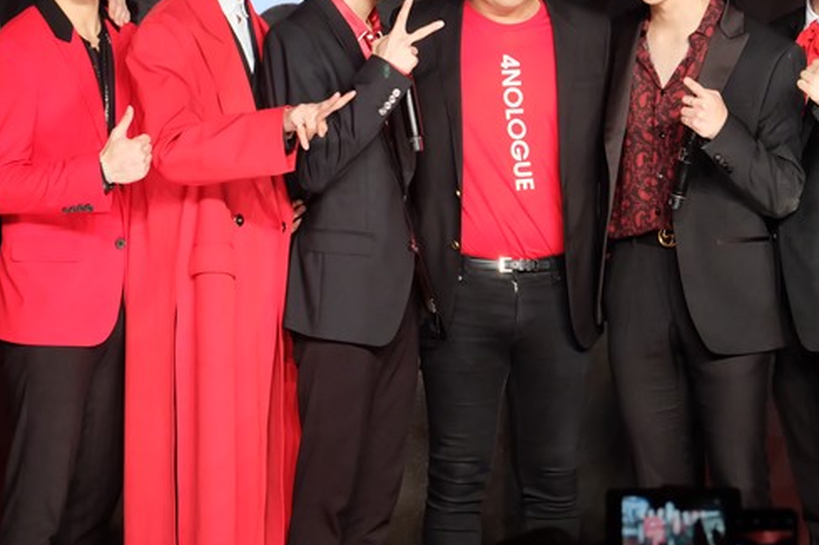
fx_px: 5979
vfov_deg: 5.2
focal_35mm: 263
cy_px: 186
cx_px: 470
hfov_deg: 7.8
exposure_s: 1/100
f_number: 5.6
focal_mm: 107.3
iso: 3200
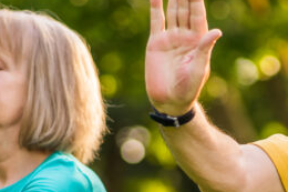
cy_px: 195
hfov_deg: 6.2
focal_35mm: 335
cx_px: 191
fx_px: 2678
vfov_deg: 4.1
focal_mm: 85
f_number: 2
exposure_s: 1/320
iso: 100
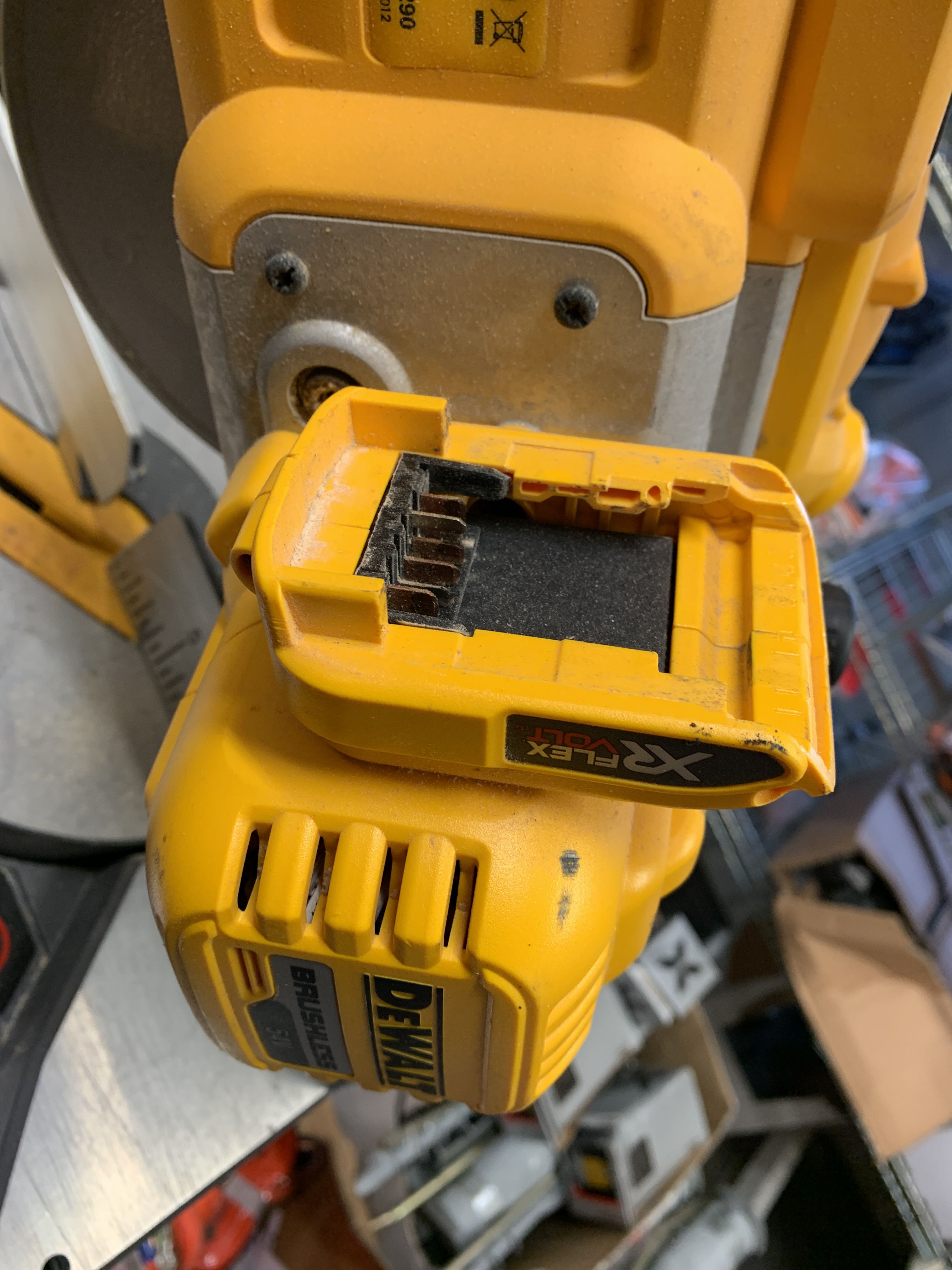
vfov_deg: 67.3
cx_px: 476
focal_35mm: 26
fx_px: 953
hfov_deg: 53.1
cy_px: 635
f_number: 1.8
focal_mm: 4.25
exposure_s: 1/50
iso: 64
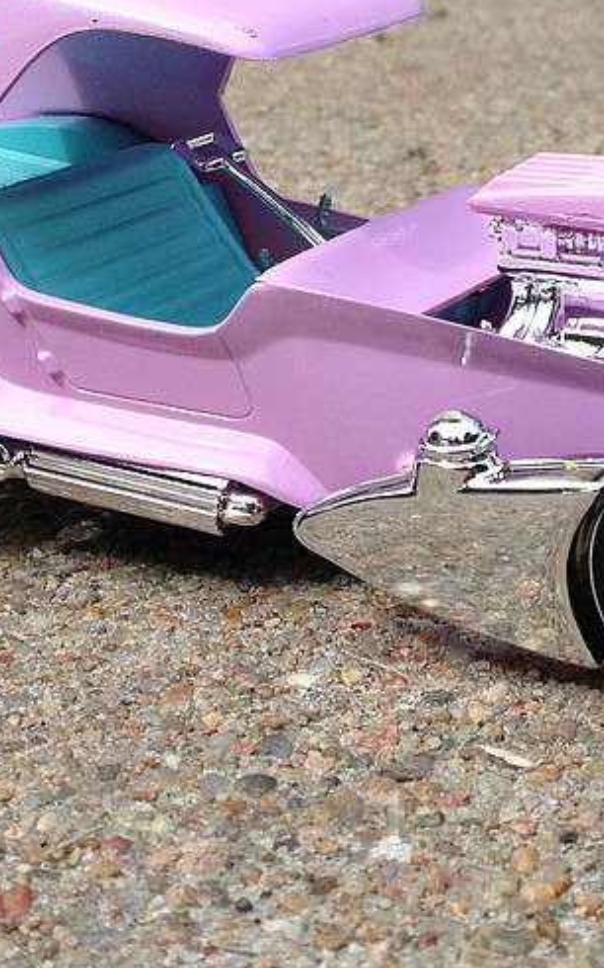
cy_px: 452
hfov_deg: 13.4
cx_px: 450
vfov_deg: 21.4
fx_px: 2556
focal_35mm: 97
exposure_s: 1/986
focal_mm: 4.28
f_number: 2.4
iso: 50
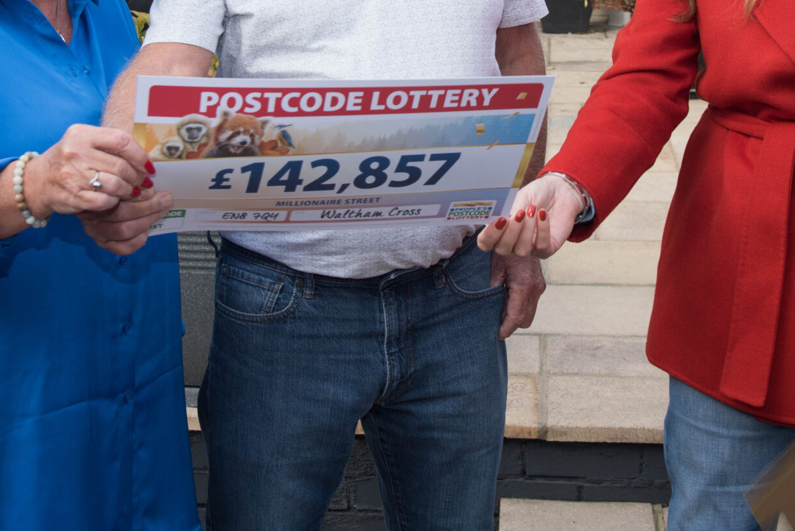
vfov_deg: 16.9
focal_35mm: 79
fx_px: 1745
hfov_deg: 25.7
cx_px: 375
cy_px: 0
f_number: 8
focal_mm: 38
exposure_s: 1/60
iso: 125
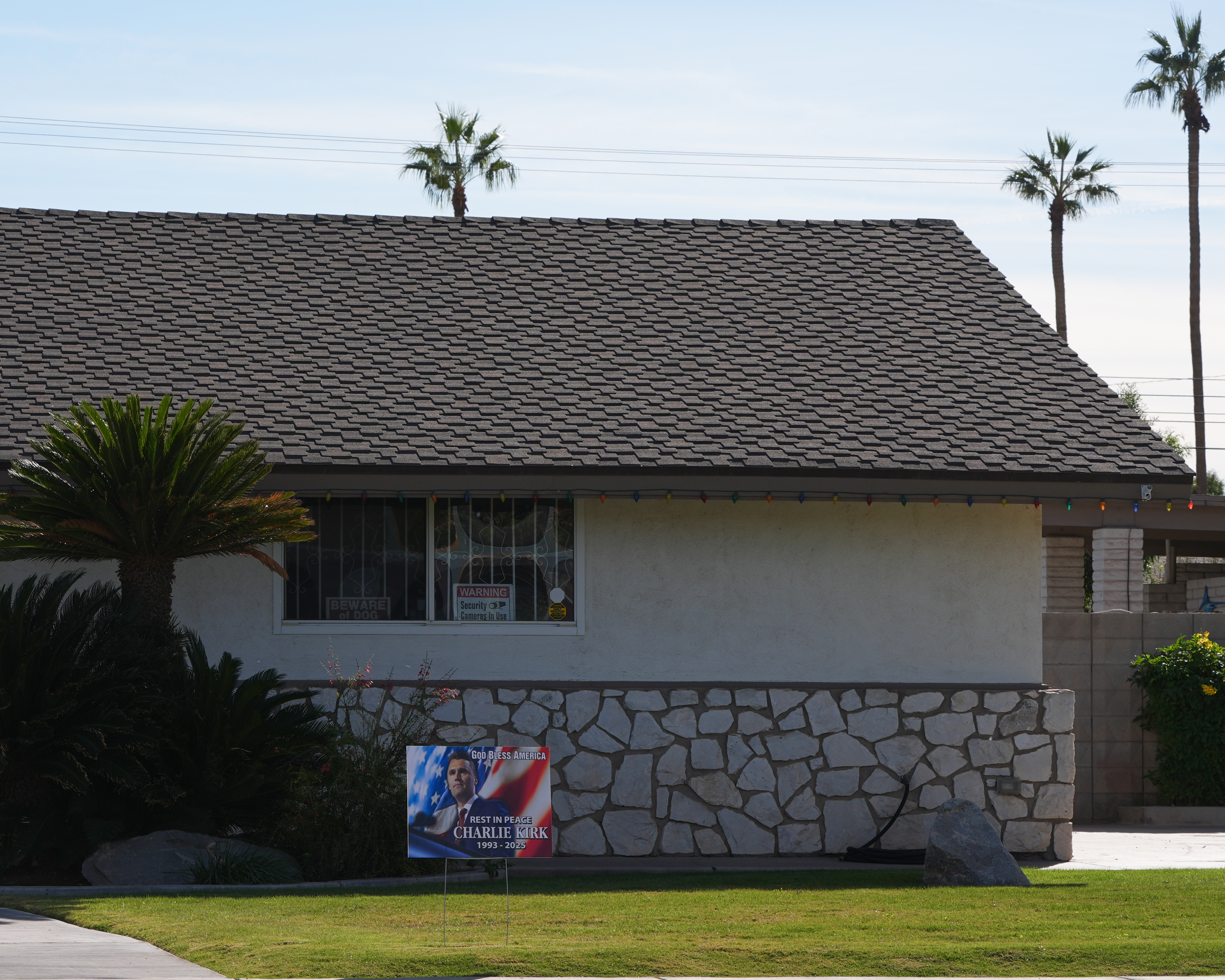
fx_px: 4822
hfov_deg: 14.4
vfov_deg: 11.6
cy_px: 491
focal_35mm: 133
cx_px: 382
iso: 250
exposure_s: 1/500
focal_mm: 100
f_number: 11
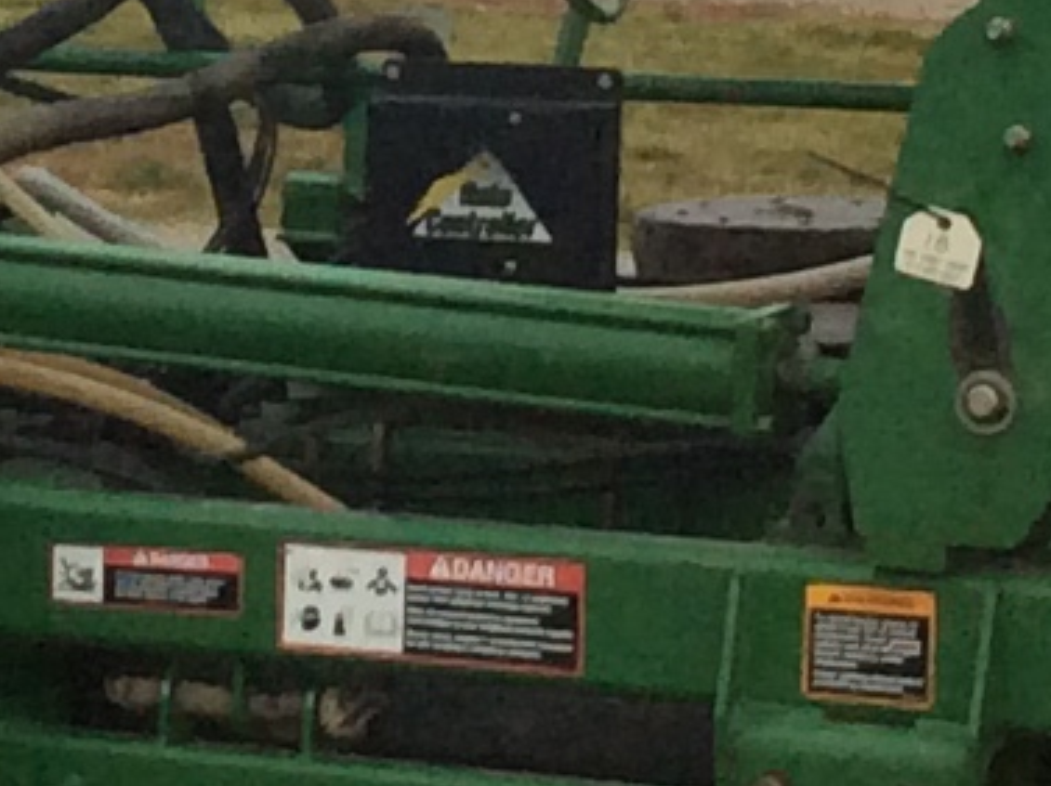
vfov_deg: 6.7
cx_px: -92
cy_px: -167
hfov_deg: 8.9
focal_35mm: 220
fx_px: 6673
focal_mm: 3.3
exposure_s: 1/120
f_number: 2.4
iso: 64
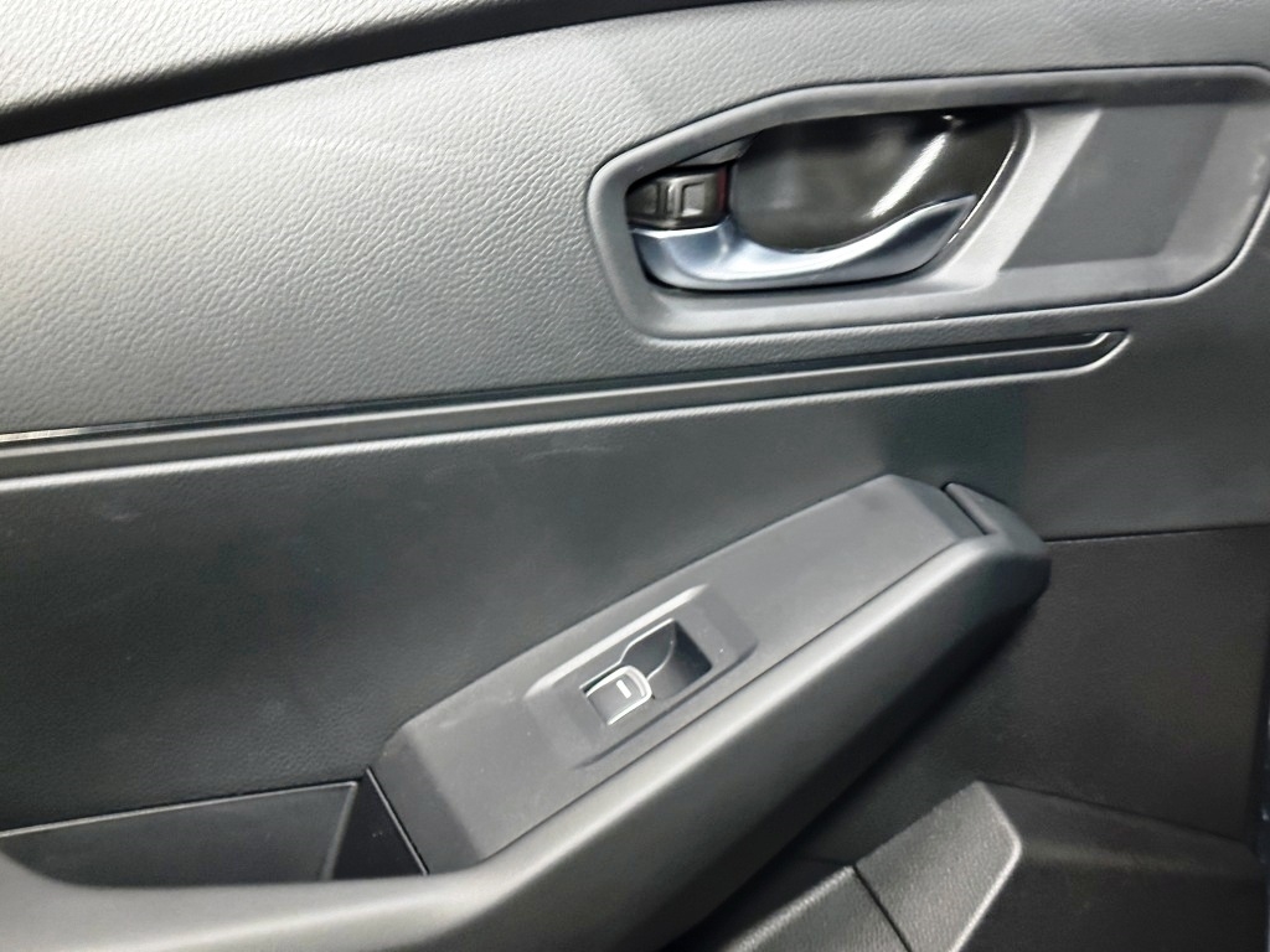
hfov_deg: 39.7
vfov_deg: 30.3
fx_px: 1761
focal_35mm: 48
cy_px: 476
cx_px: 635
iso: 640
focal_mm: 6.86
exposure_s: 1/30
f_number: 1.78
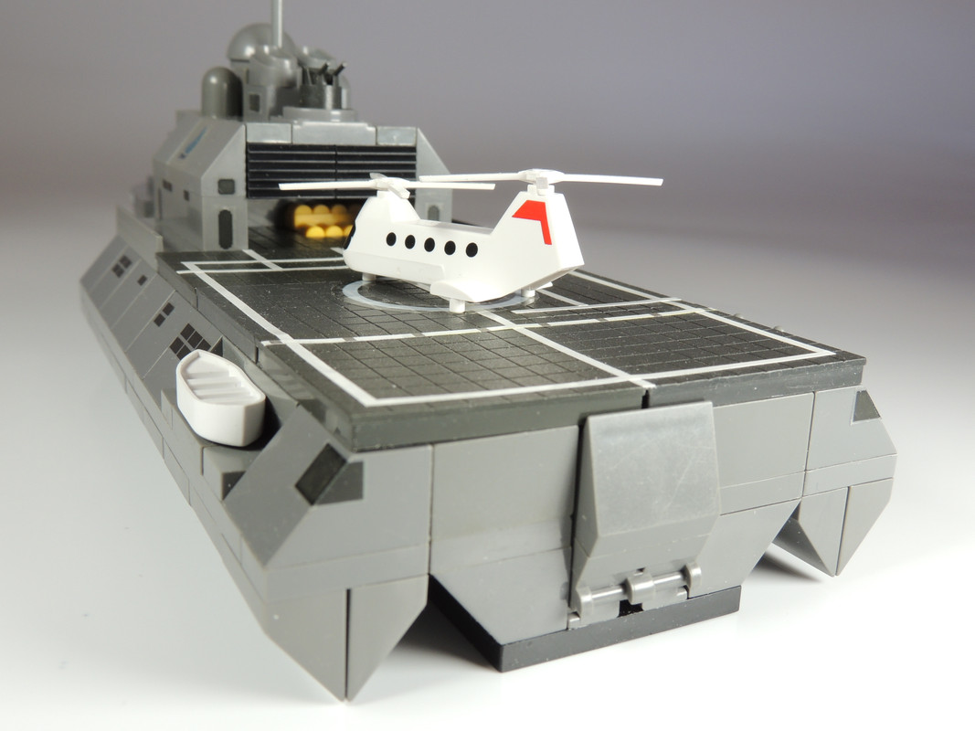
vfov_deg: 40.7
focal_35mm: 35
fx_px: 986
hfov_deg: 52.6
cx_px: 488
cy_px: 366
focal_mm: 6.2
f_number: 4.6
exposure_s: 1/20
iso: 100
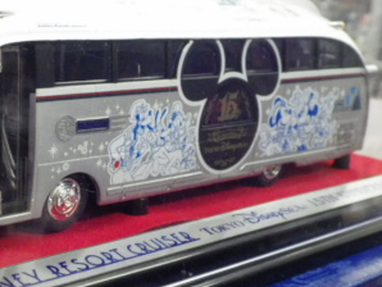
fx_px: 806
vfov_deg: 20.1
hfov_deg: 26.2
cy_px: 193
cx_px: 82
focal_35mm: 73
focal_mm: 6.2
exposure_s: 1/50
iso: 800
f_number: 3.4
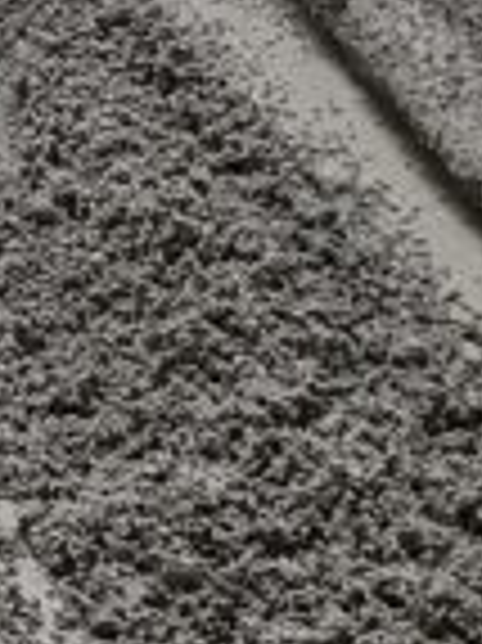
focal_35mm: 186
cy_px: -959
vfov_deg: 9.4
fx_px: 3458
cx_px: -1000
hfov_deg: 7.1
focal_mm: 4.3
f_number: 2.4
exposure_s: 1/50
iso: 100
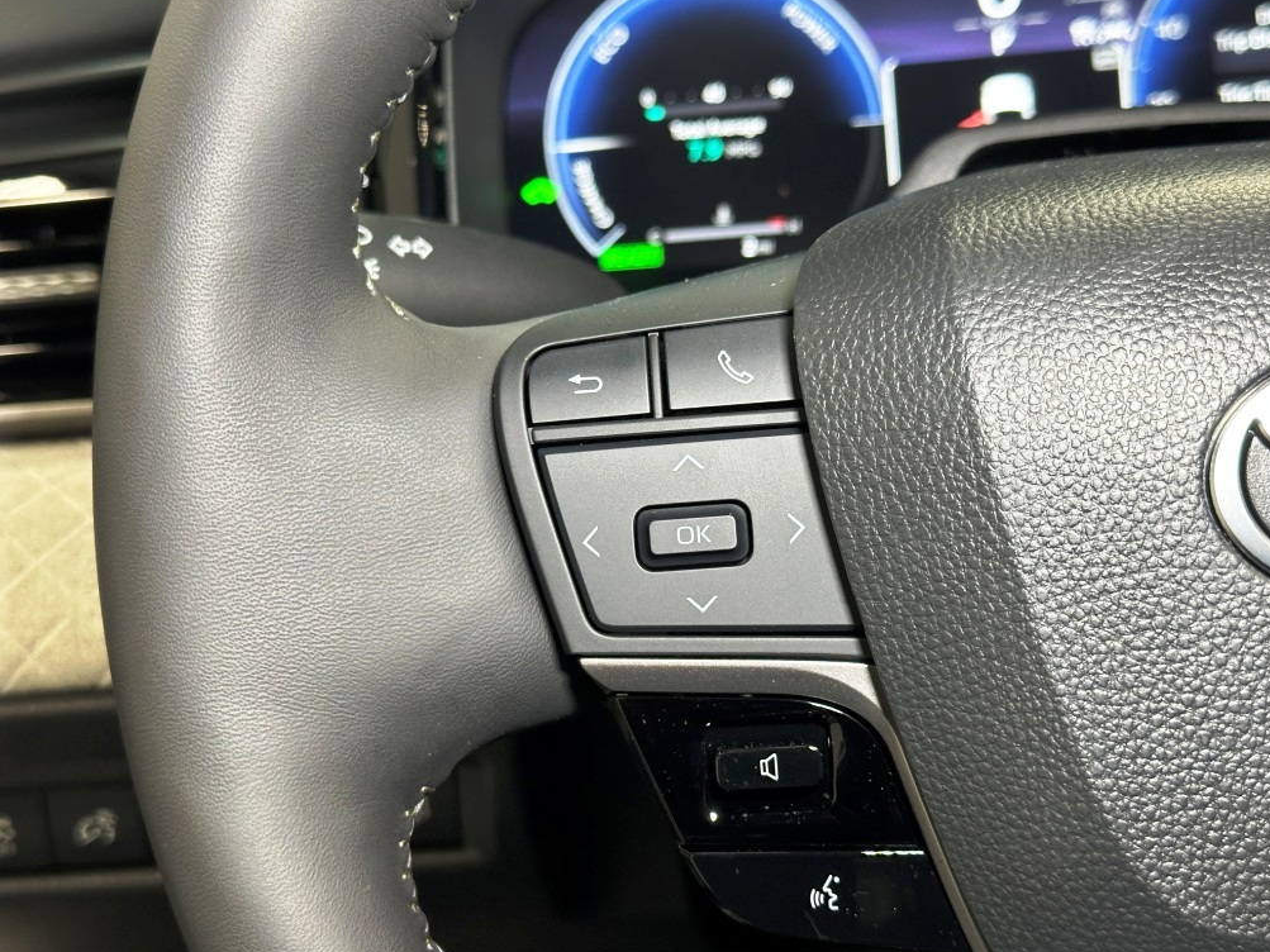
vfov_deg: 29.7
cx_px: 638
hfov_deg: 38.9
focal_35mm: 49
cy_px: 470
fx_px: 1798
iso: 320
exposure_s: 1/40
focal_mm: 6.86
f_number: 1.78
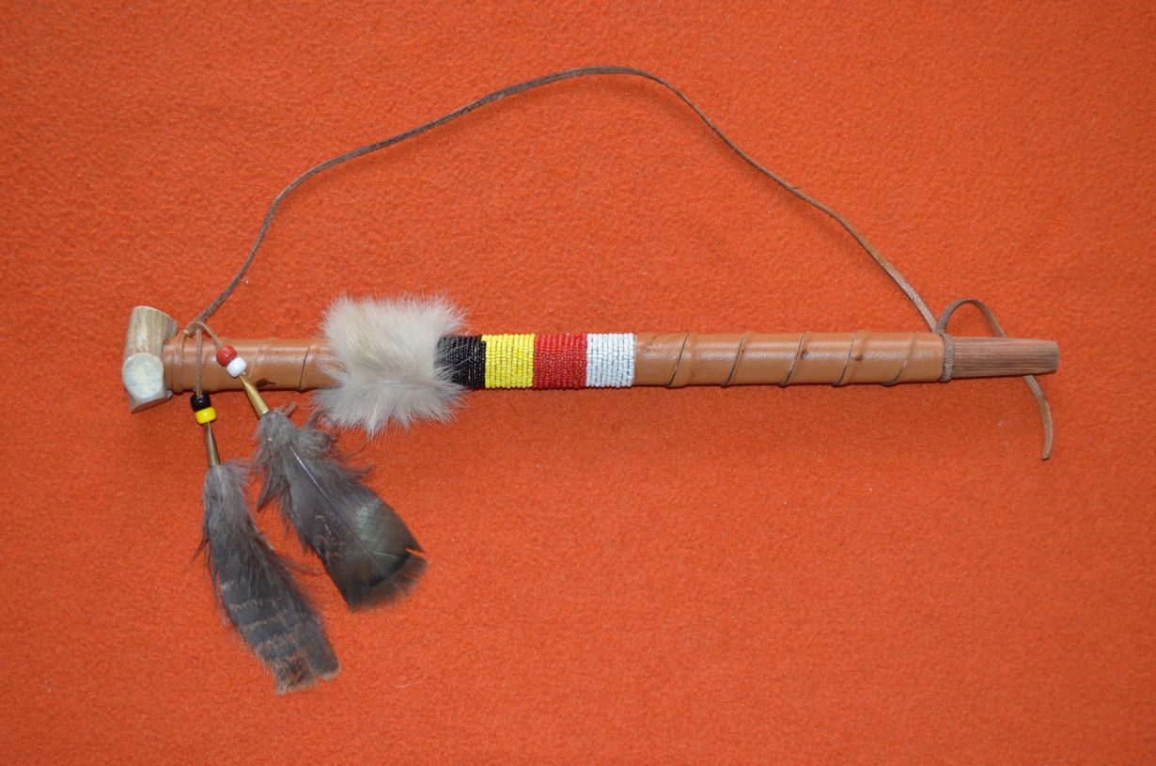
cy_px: 383
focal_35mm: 52
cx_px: 578
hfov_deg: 37.9
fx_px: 1683
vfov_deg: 25.6
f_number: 5
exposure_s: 1/60
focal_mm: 35
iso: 3200
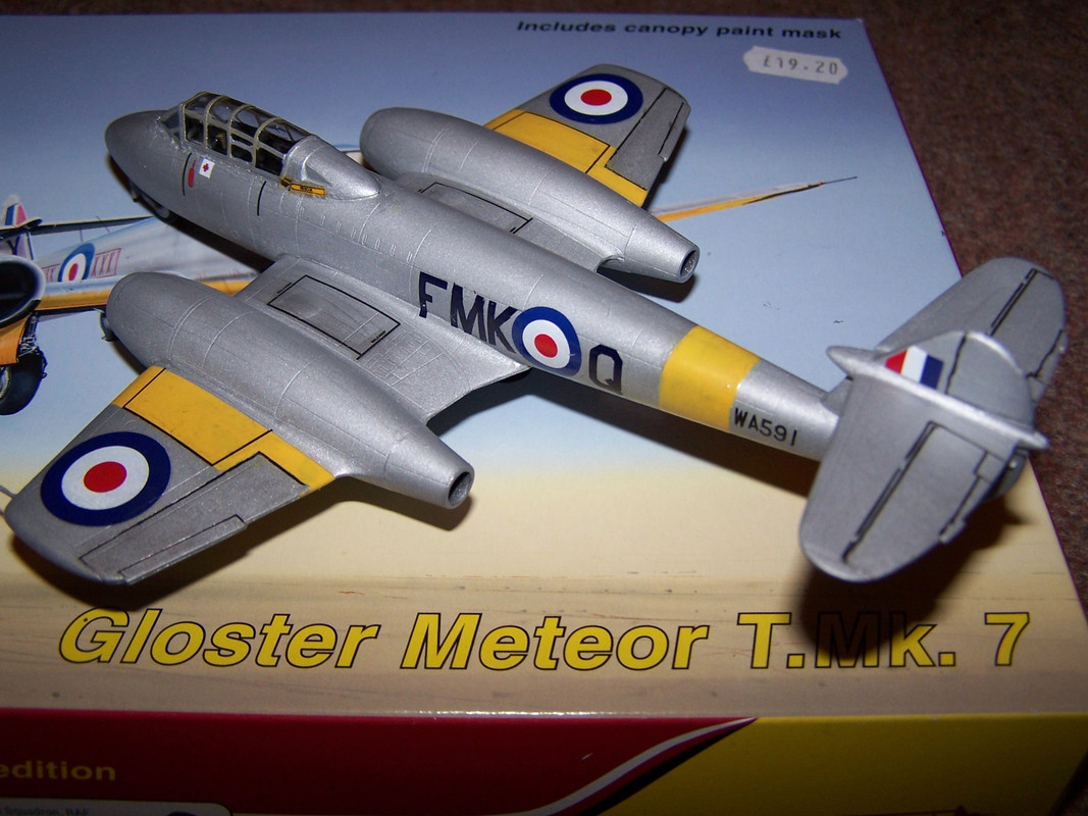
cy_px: 408
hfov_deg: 49.0
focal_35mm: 38
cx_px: 544
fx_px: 1194
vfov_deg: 37.7
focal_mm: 6.3
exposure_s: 1/60
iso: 80
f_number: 2.8
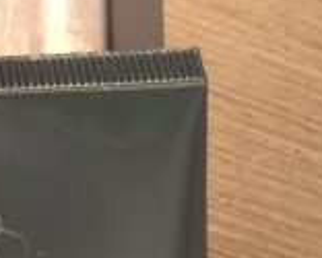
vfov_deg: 7.1
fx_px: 2079
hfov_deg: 7.6
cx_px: -706
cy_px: 268
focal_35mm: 218
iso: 50
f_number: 2.2
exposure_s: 1/15
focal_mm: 4.15
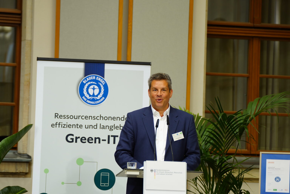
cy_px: 97
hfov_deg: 10.4
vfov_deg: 6.9
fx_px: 1595
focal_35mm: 198
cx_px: 145
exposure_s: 1/200
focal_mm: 132
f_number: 2.8
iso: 320
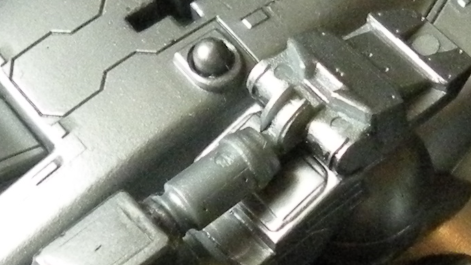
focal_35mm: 156
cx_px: 277
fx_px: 1948
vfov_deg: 7.8
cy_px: 74
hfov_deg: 13.8
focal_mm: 4.7
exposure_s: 1/57.4
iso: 400
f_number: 2.8
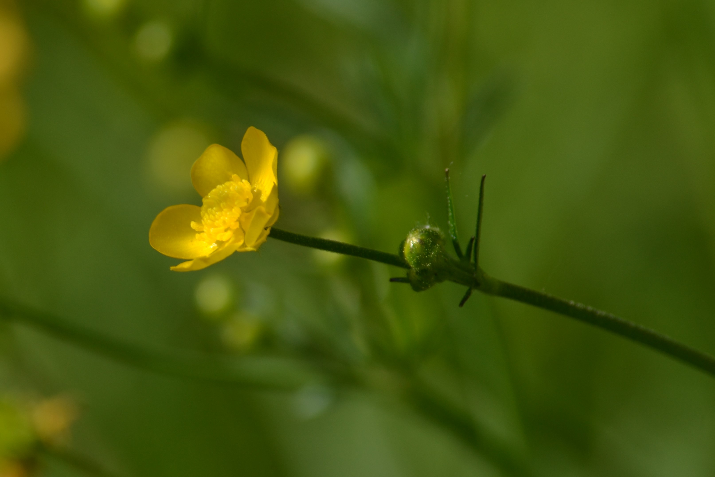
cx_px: 358
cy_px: 238
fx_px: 8936
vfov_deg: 3.1
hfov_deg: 4.6
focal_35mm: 450
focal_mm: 300
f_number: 8
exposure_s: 1/250
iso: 100
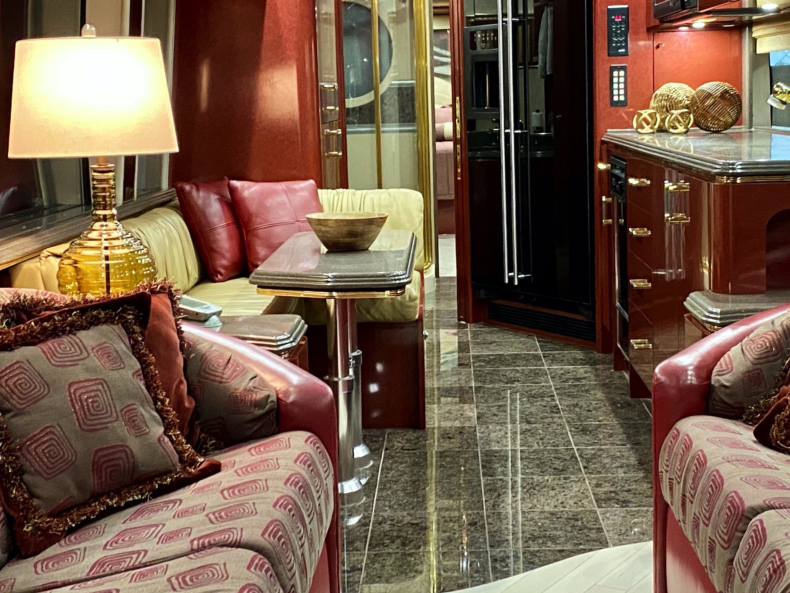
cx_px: 460
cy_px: 237
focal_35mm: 57
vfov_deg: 25.6
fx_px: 1301
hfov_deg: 33.7
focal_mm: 4.25
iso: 400
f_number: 1.8
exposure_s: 1/38
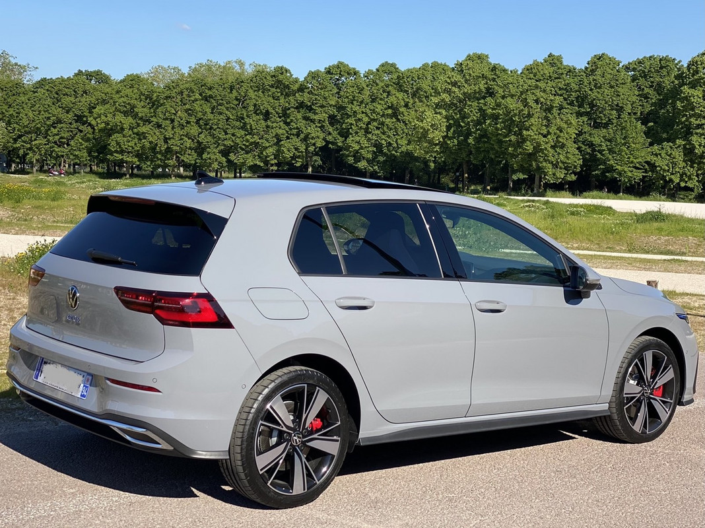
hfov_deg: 36.8
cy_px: 264
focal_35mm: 52
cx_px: 352
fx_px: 1059
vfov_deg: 28.0
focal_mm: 6
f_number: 2
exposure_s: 1/1115
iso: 20
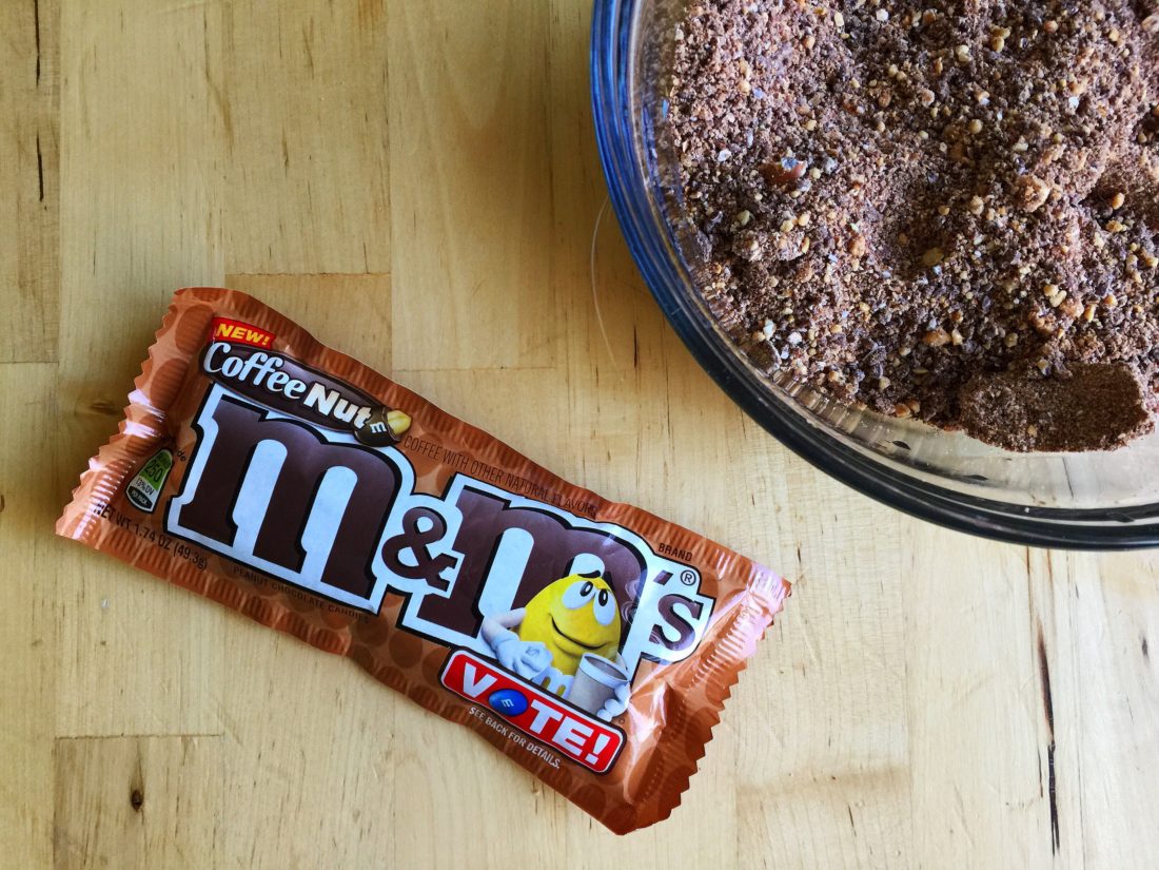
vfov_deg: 48.2
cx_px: 580
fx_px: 971
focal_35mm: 29
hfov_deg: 61.7
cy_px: 435
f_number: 2.2
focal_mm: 4.15
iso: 50
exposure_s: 1/30
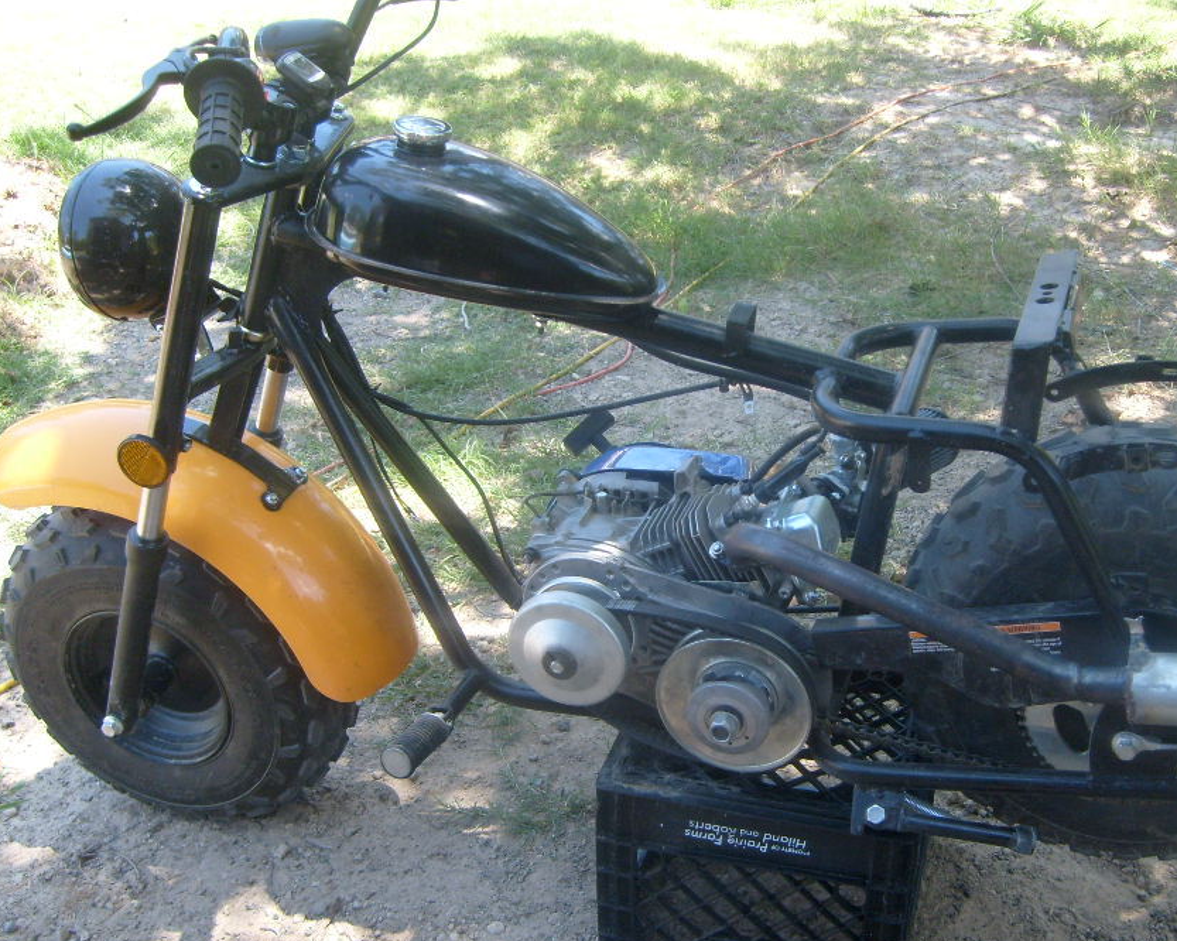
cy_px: 541
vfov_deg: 35.6
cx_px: 715
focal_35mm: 42
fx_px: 1463
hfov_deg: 43.6
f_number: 2.8
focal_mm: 5.8
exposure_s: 1/125
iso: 80
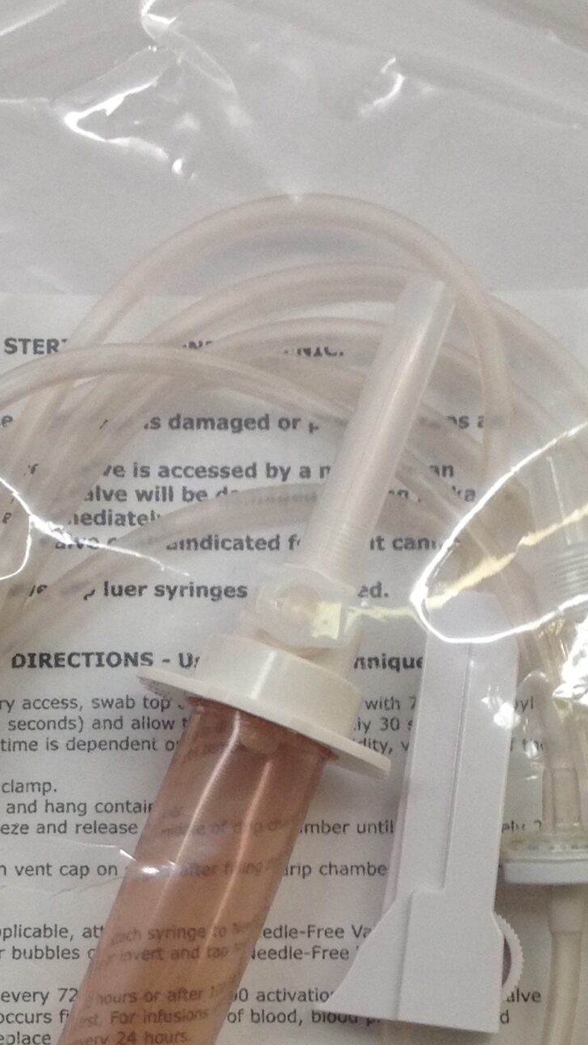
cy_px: 821
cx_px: 252
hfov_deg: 17.0
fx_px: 1968
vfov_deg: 29.1
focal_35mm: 71
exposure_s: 1/120
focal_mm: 4.12
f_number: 2.4
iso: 80
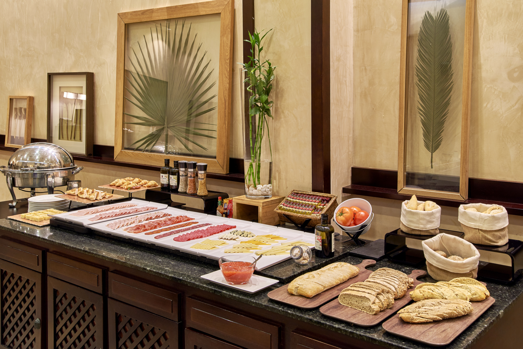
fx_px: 552
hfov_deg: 50.7
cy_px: 174
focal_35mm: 38
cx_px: 262
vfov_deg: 35.1
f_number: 16
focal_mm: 38
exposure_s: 1/1.59
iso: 200
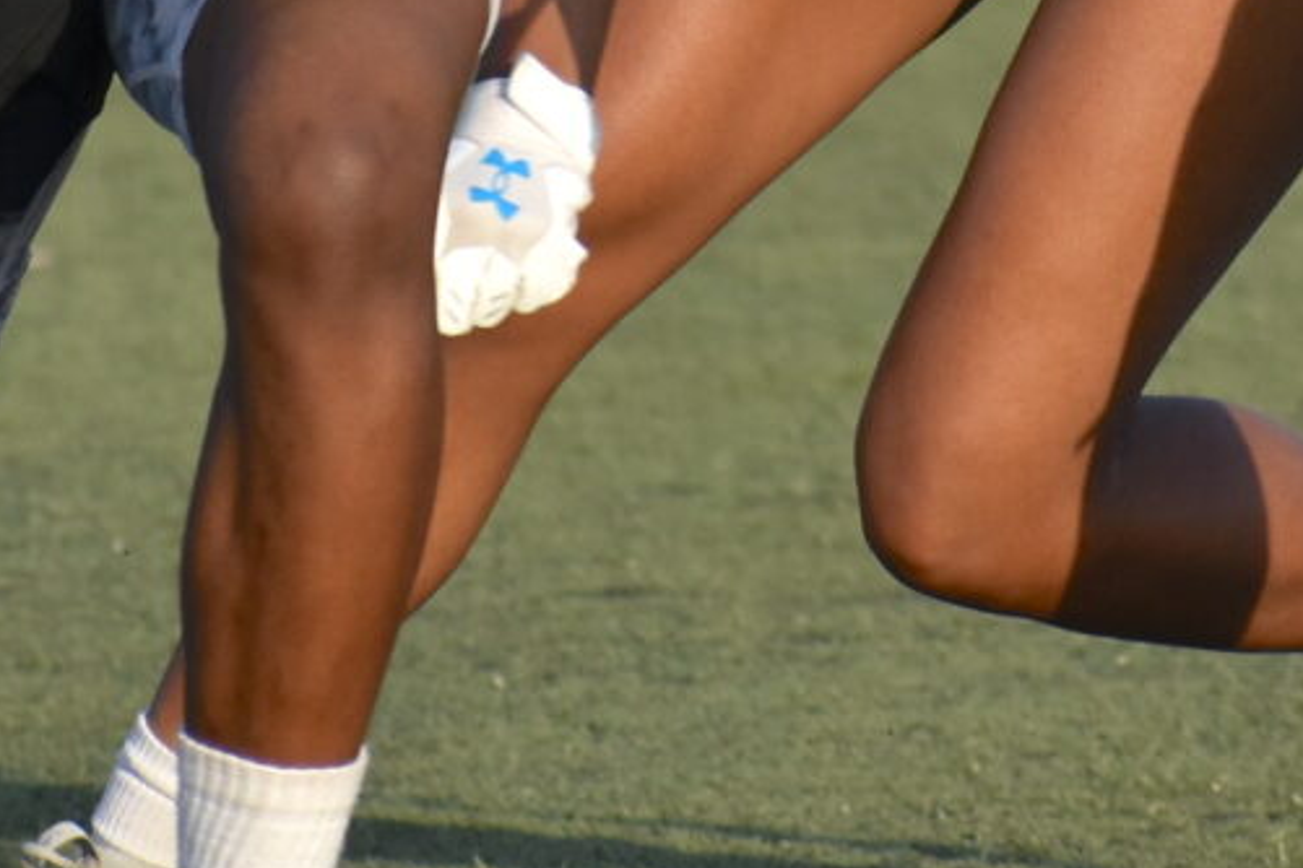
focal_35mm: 1073
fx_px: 38835
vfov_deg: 1.3
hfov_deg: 1.9
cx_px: 645
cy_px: -773
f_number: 6.3
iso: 400
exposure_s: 1/1600
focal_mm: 175
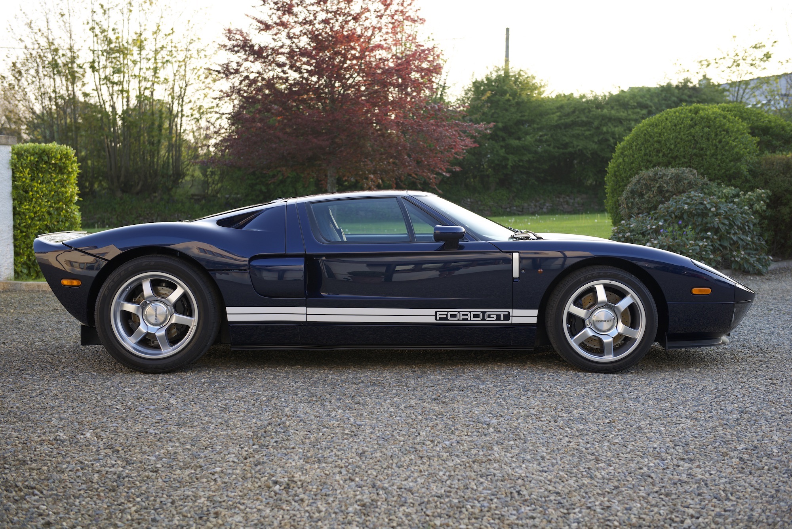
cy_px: 264
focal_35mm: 52
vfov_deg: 26.0
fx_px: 1144
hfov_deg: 38.2
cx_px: 396
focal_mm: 52
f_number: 4
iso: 200
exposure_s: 1/160
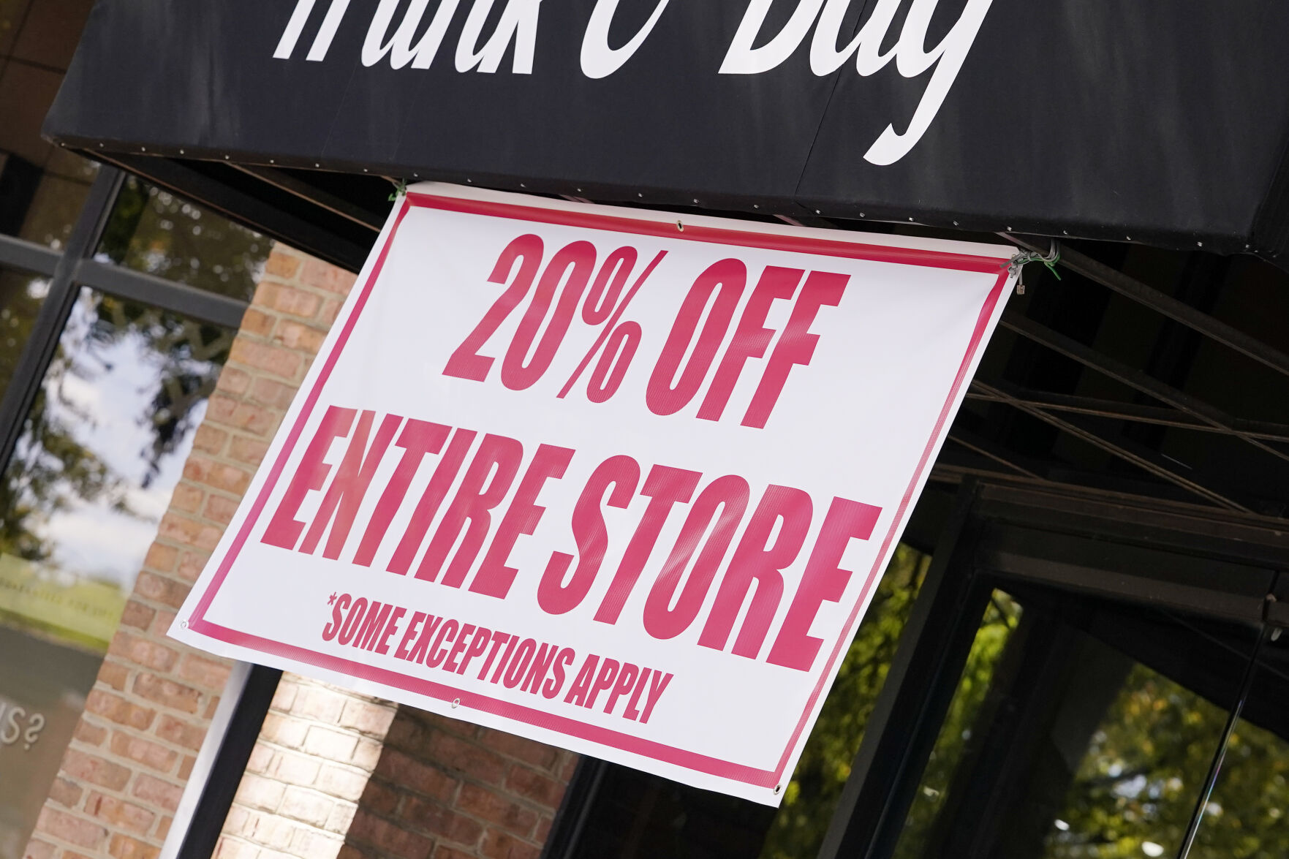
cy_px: 430
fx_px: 3508
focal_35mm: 98
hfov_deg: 20.8
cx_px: 644
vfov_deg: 14.0
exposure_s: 1/1000
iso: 1600
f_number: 5
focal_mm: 98
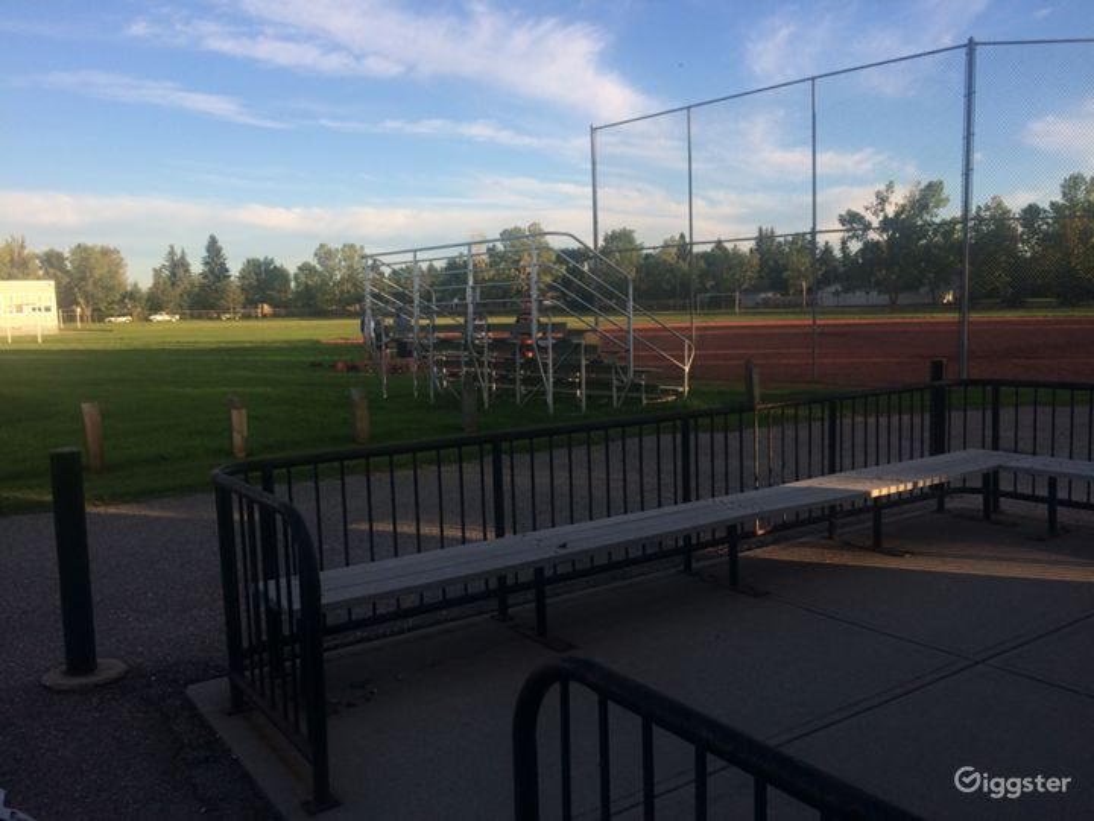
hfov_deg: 61.7
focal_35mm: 29
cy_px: 410
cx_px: 547
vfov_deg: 48.2
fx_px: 917
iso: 32
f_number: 2.2
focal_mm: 4.15
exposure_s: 1/774
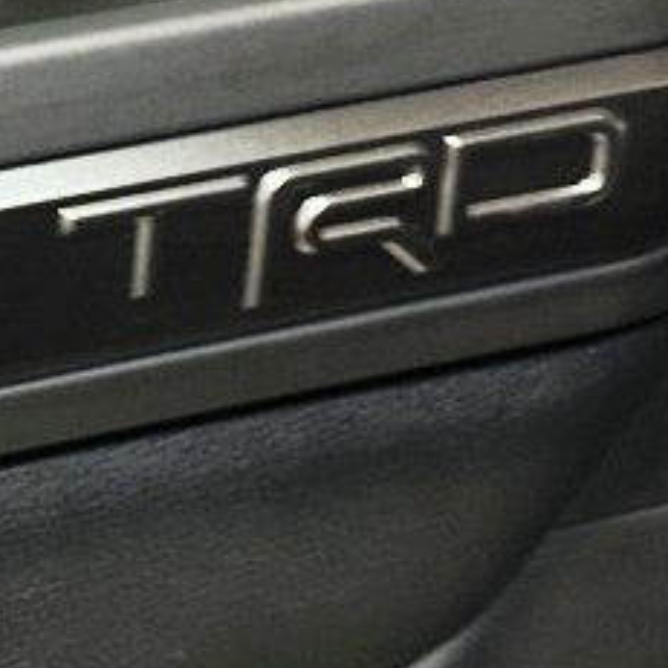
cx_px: -442
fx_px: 4105
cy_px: -275
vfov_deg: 9.1
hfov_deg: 9.0
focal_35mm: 188
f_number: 1.78
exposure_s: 1/30
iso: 640
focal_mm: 6.86
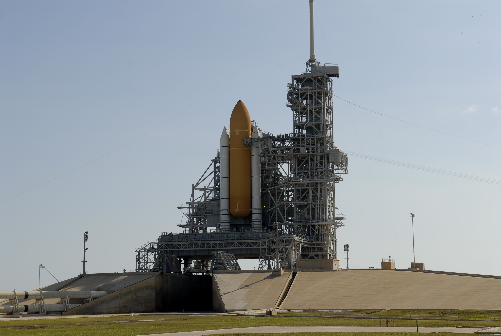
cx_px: 250
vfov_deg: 18.2
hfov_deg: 27.0
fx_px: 1045
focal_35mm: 75
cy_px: 168
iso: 100
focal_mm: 50
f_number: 6.3
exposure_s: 1/400
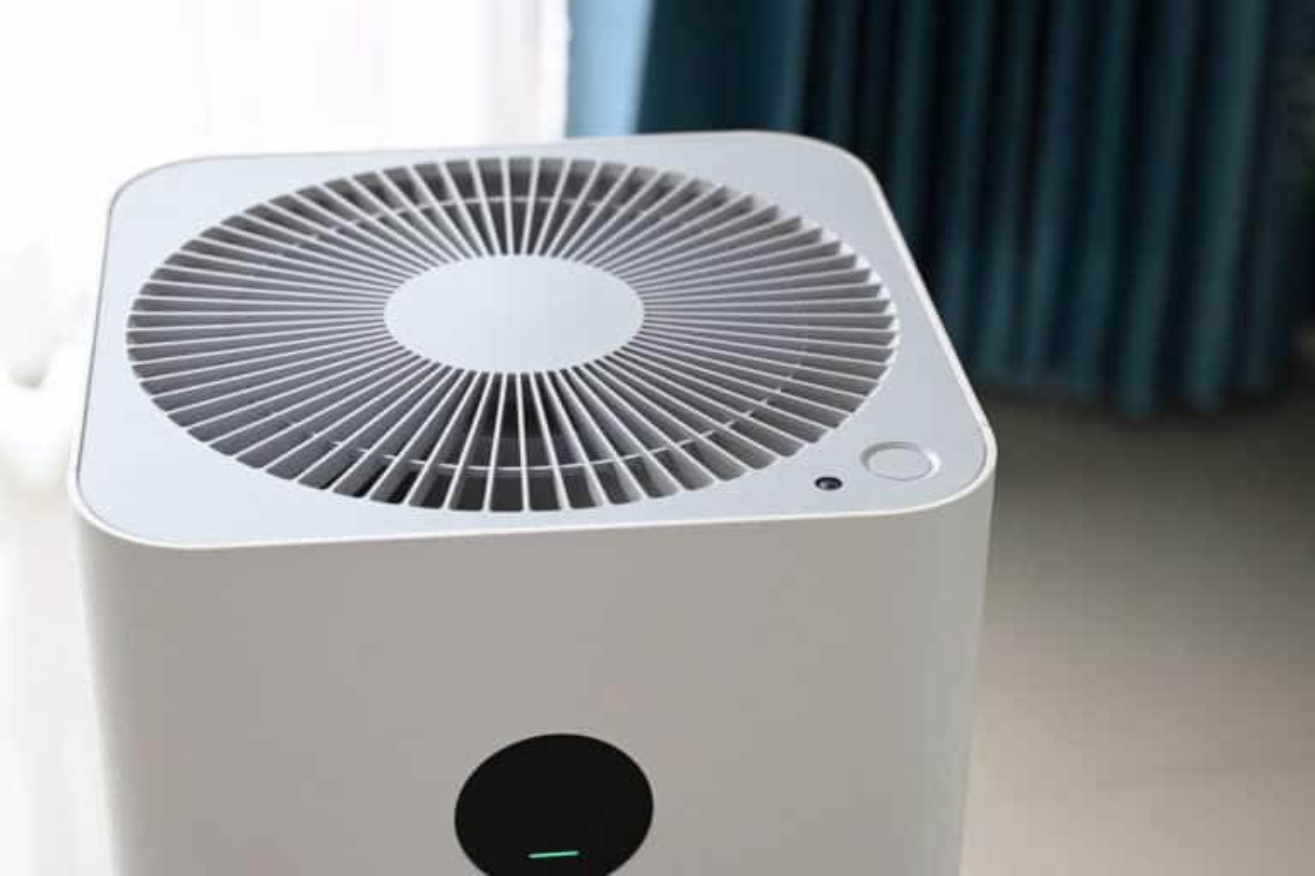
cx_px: 658
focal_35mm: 70
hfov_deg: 28.6
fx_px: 2575
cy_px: 438
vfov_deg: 19.3
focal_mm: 47
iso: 1250
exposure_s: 1/60
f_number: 4
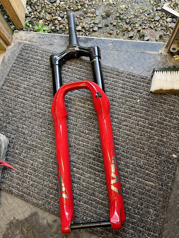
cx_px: 90
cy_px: 119
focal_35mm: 26
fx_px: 179
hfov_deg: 53.1
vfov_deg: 67.3
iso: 80
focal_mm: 5.1
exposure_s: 1/50
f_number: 1.6
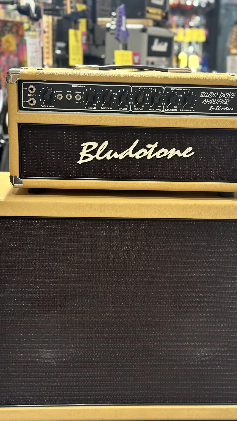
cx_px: 123
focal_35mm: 53
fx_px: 592
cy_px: 212
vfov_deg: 39.2
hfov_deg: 22.6
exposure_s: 1/33
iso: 320
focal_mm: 6.86
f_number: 1.78
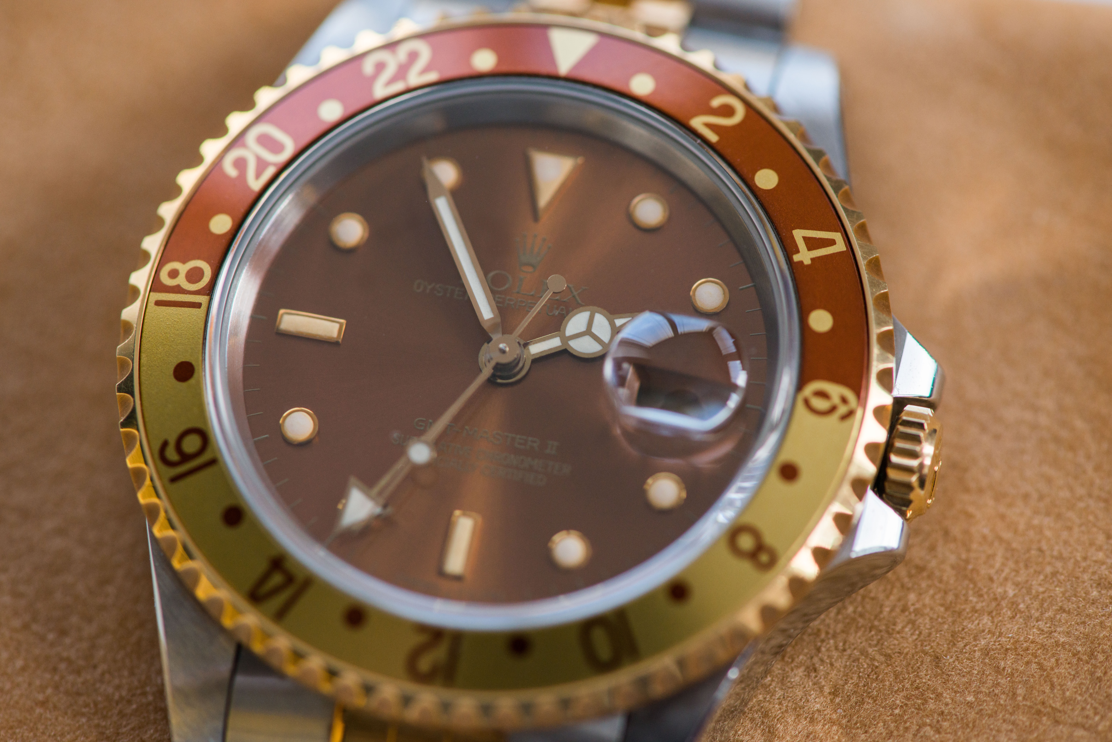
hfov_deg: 19.5
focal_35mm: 105
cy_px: 371
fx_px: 3244
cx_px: 556
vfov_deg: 13.1
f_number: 9
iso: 250
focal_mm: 105
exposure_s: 1/250
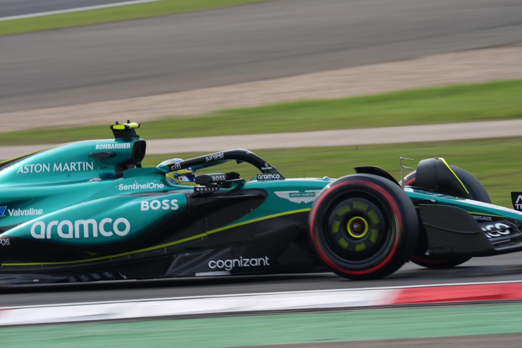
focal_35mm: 400
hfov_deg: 5.2
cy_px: 174
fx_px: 5800
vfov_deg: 3.4
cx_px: 261
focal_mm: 400
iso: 125
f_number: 11
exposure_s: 1/125
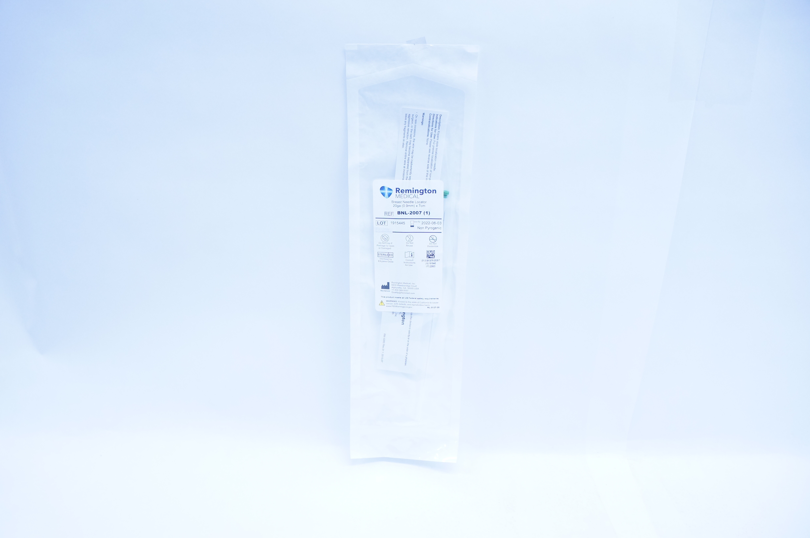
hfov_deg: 67.4
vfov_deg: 47.8
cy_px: 269
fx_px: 607
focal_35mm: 27
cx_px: 405
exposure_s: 1/200
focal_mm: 18
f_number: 4.5
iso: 800
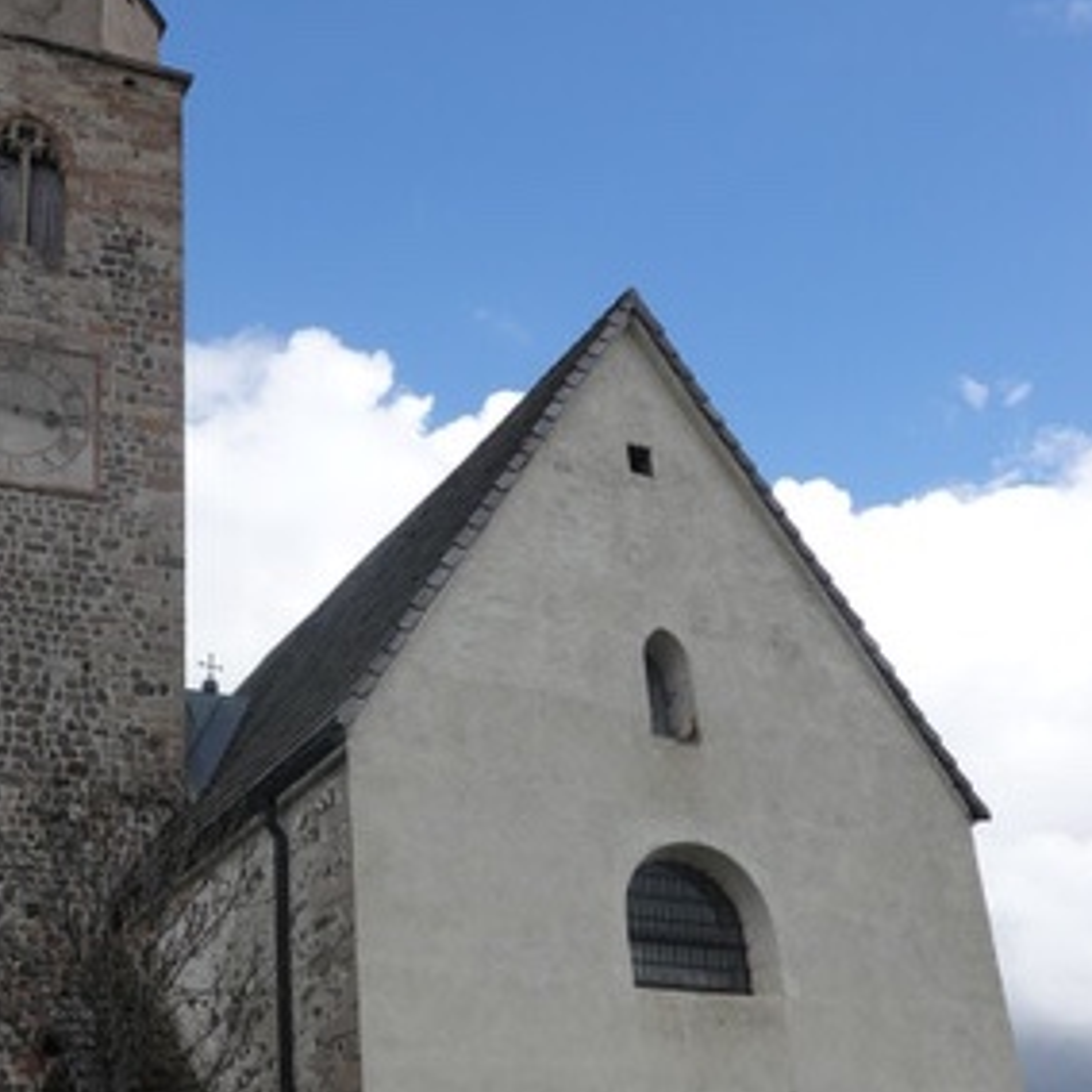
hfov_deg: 36.4
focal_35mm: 46
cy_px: 692
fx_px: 1642
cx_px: 350
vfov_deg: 36.5
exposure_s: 1/1000
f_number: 5
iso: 250
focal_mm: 9
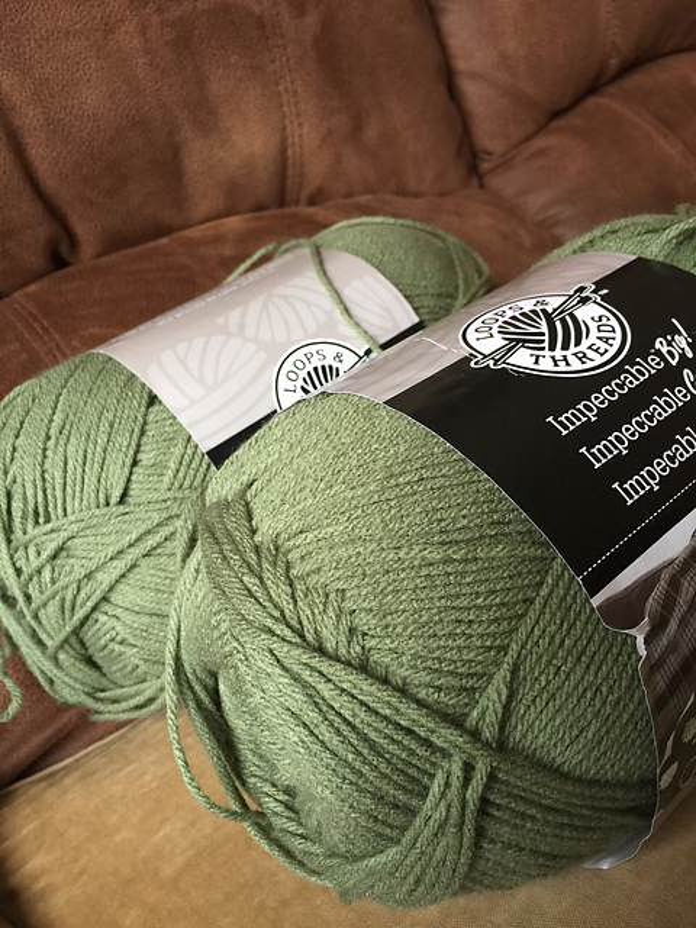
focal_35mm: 29
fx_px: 777
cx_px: 348
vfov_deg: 61.7
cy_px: 464
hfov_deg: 48.2
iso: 100
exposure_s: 1/15
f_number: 2.2
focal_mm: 4.15
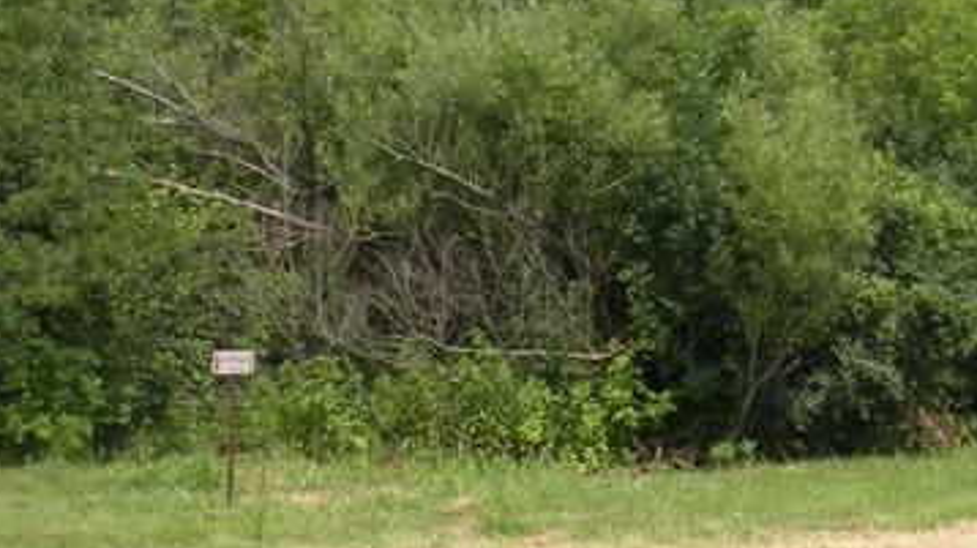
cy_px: 338
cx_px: 1070
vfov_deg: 9.2
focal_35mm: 131
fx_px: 3392
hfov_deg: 15.9
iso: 64
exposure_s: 1/198
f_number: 5.6
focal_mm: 7.4
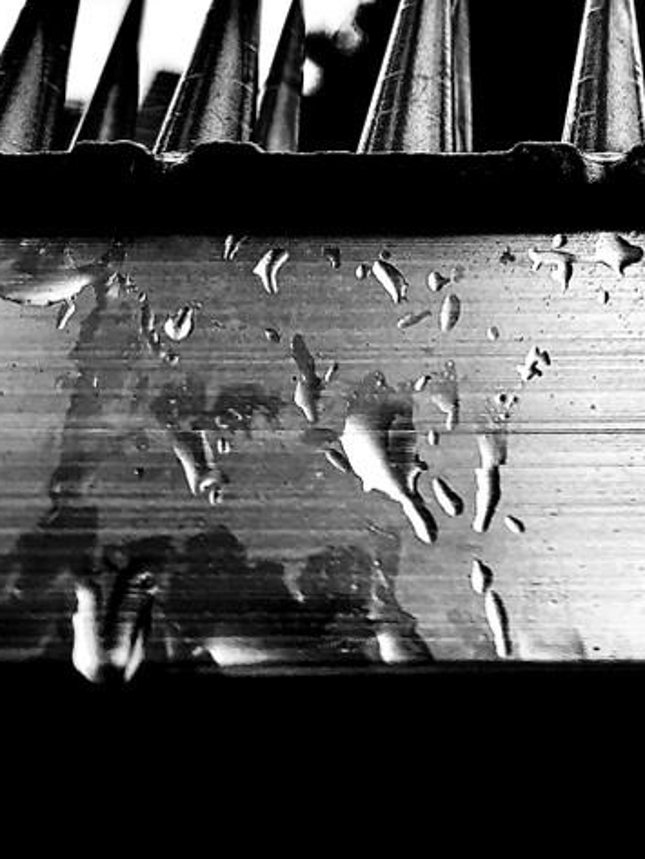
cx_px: 672
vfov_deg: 33.2
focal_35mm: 55
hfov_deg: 25.1
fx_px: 1366
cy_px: 89
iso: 40
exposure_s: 1/121
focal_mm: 4.25
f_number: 1.8
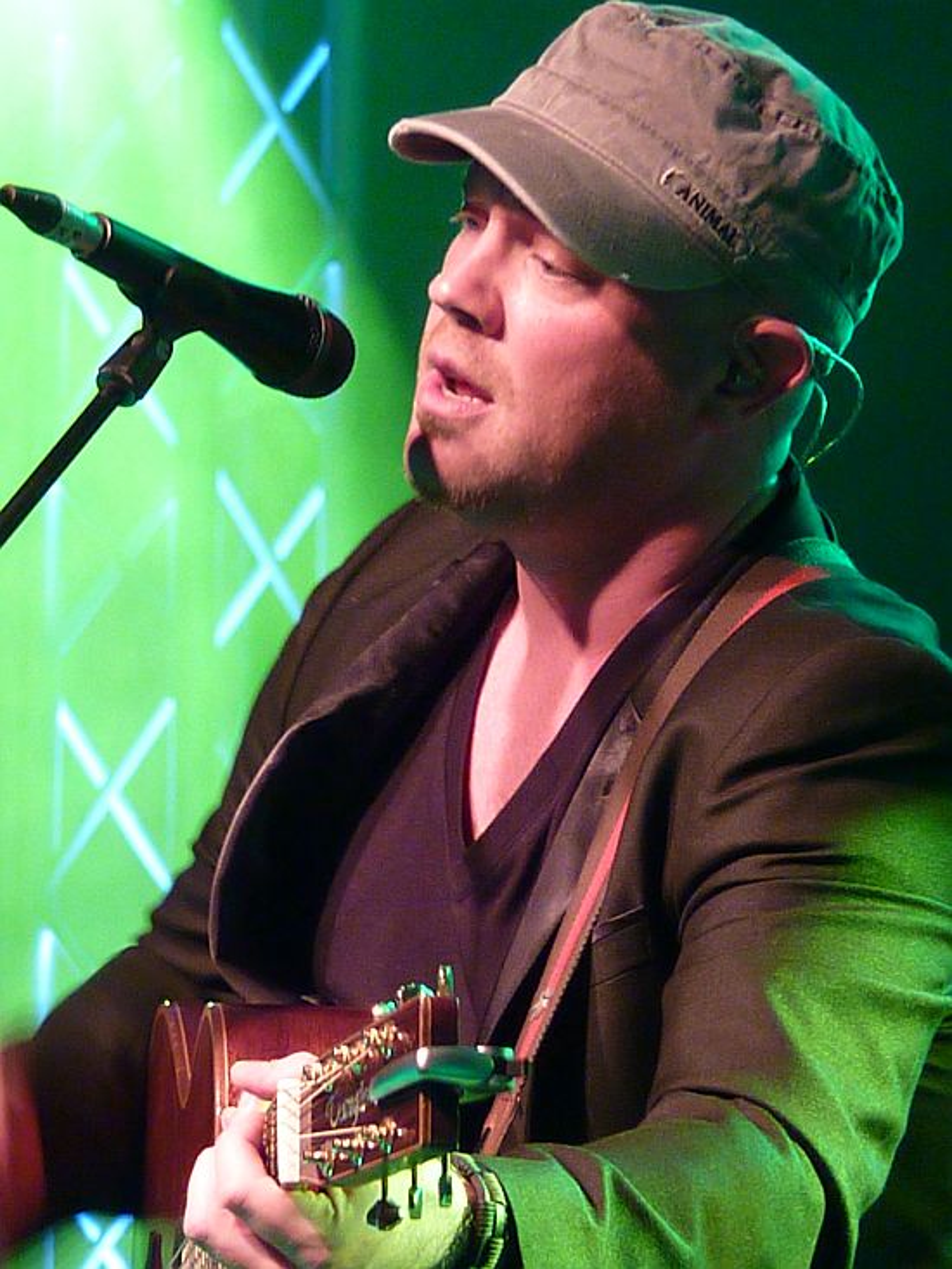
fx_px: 10997
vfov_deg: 6.6
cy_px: 634
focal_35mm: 300
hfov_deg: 5.0
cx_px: 476
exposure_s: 1/25
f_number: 4.9
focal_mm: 49.2
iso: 1600
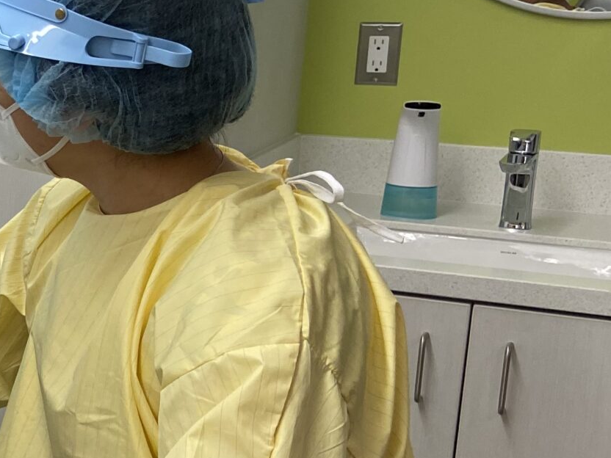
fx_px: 1412
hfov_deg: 20.6
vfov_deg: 18.4
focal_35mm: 80
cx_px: -321
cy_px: 275
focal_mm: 4.25
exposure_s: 1/120
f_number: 1.8
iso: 100
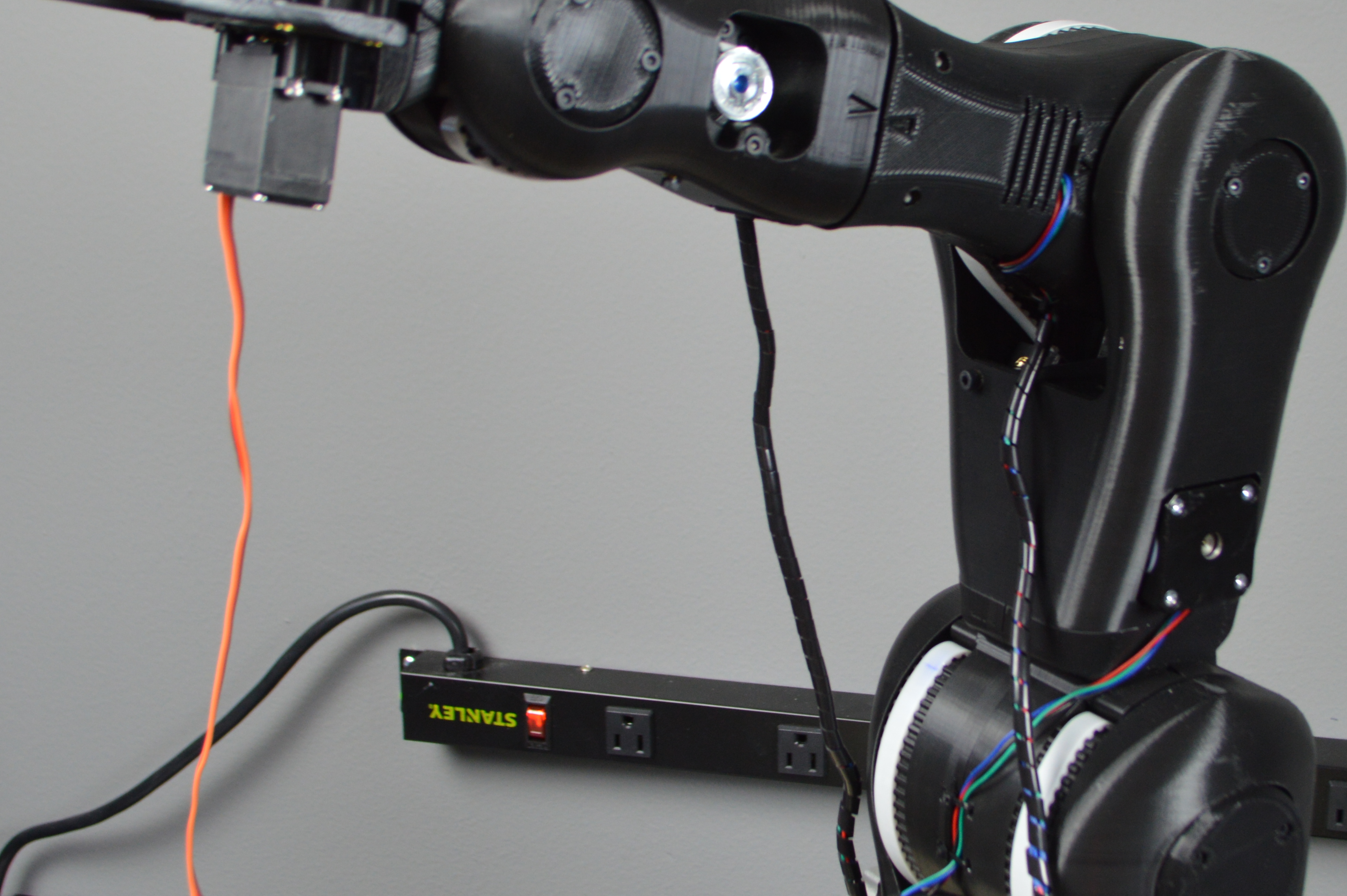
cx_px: 887
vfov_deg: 23.3
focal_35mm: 58
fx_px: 2168
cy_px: 437
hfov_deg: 34.2
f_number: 4
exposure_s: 1/15
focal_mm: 22
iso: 400
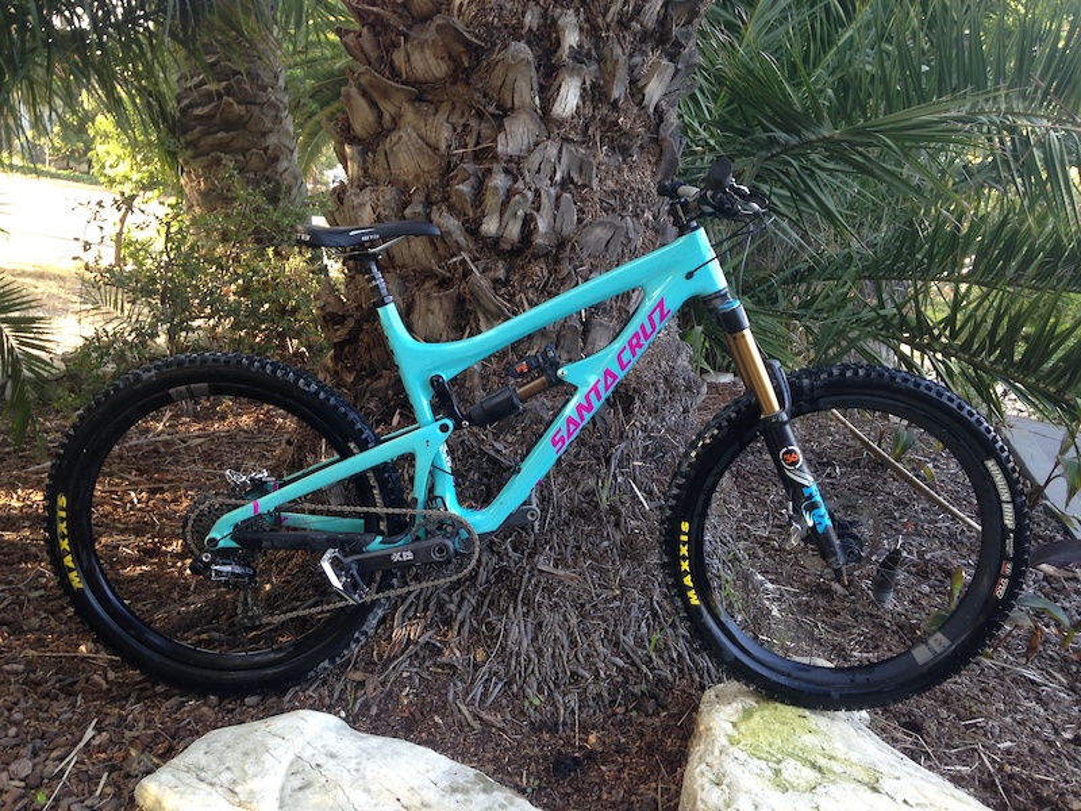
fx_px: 1031
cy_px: 406
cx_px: 540
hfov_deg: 55.4
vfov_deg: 42.9
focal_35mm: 33
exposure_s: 1/40
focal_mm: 4.12
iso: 50
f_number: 2.4
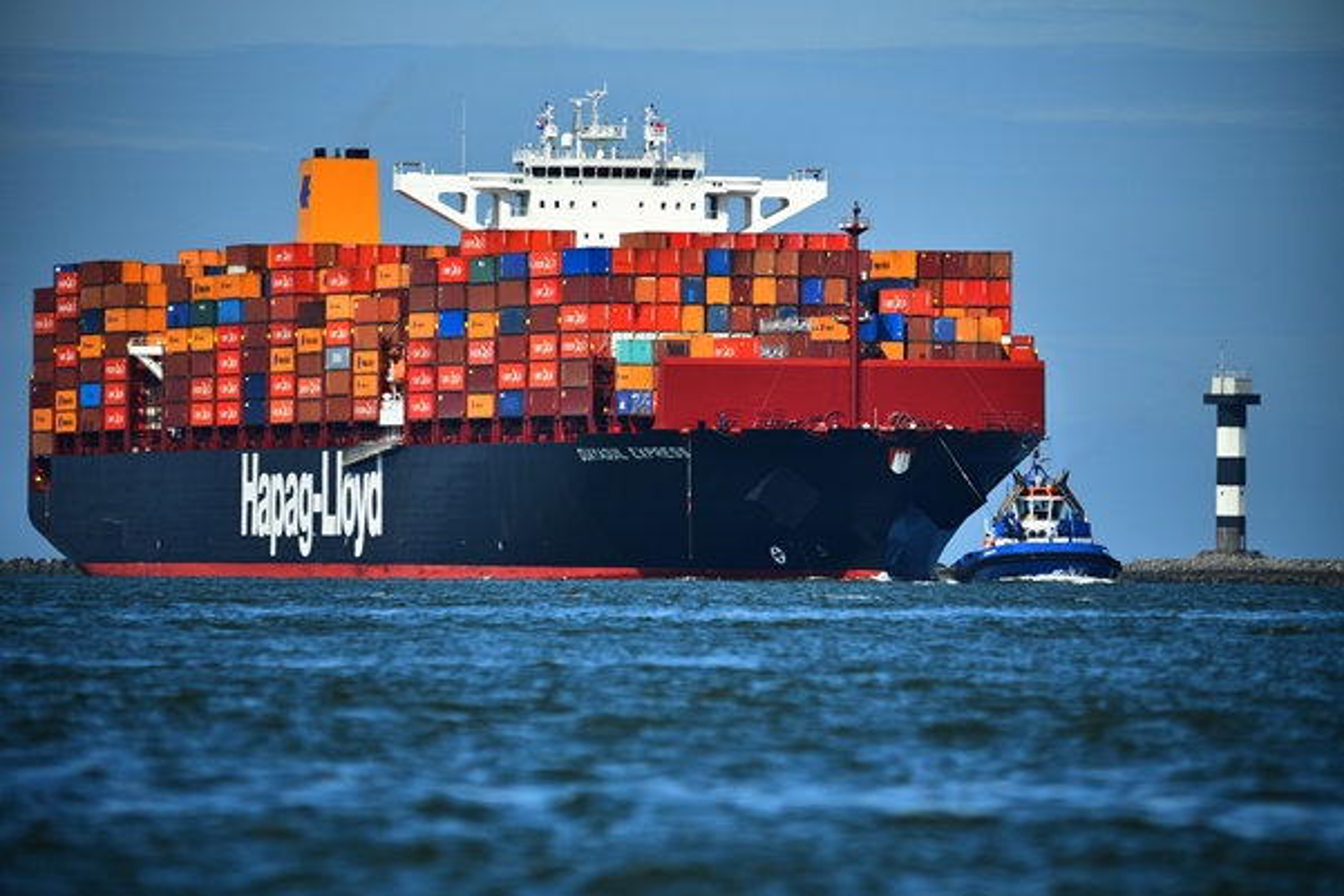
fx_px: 14189
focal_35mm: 380
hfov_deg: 5.4
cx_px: 672
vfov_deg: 3.6
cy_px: 448
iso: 100
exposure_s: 1/800
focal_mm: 380
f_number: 6.3
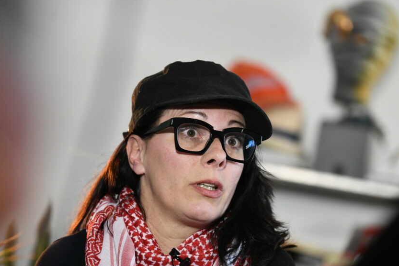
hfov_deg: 9.6
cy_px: 145
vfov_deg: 6.4
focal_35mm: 215
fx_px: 2384
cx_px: 212
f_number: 3.2
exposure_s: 1/125
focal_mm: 175
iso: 1600
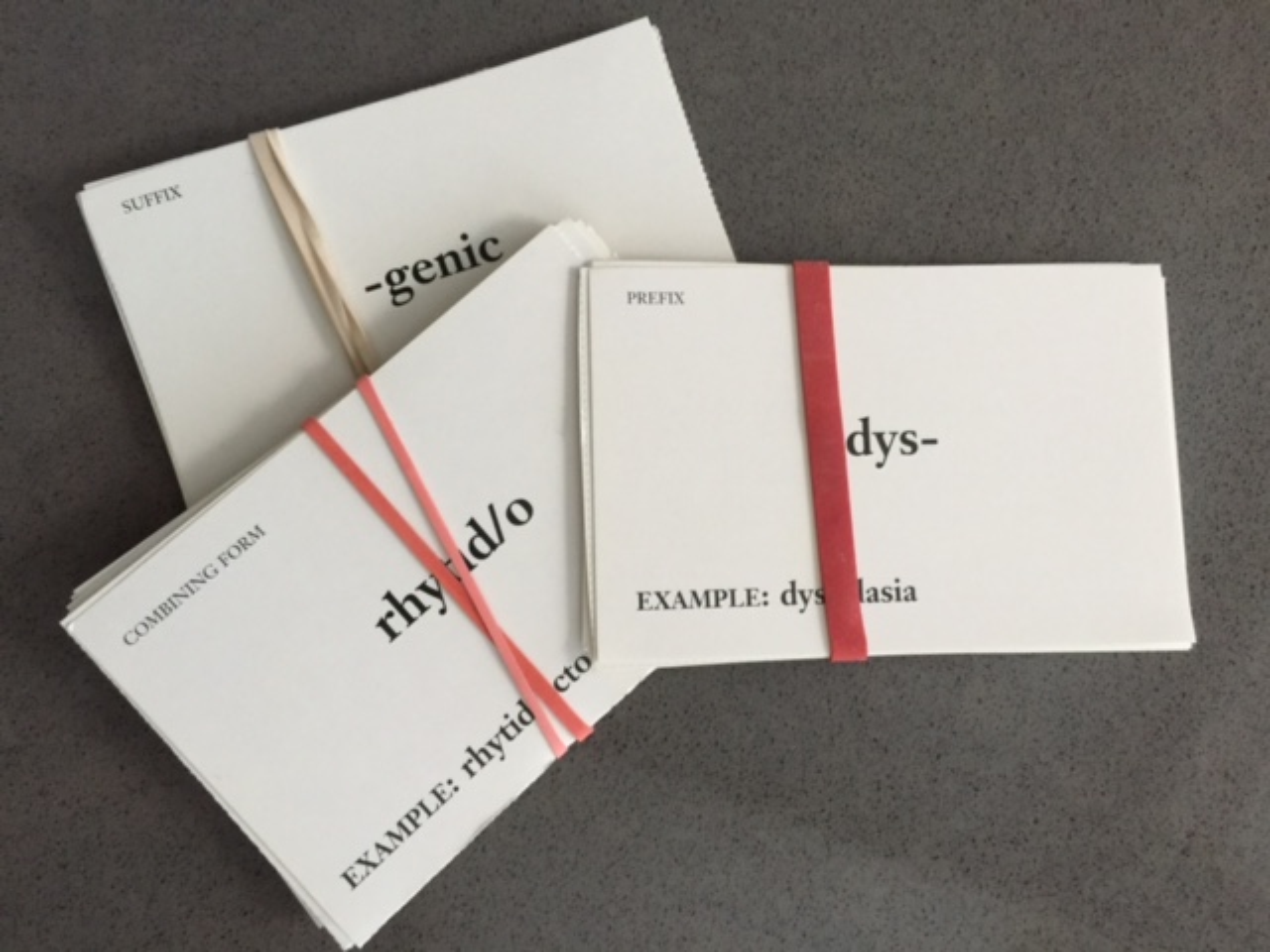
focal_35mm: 29
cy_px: 476
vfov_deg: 48.2
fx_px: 1064
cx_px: 635
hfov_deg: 61.7
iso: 100
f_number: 2.2
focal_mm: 4.15
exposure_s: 1/15
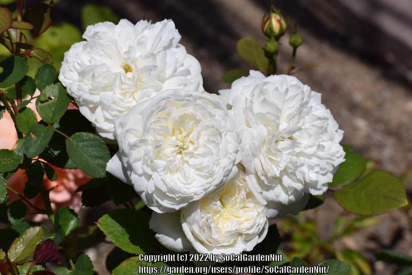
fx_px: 2285
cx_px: 211
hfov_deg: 10.3
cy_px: 121
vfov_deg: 6.9
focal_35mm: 200
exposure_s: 1/640
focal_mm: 105
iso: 100
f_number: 9
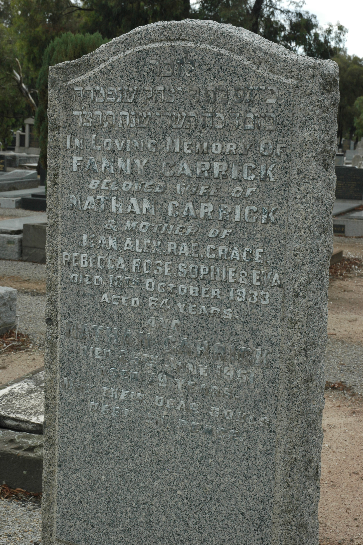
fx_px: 877
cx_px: 180
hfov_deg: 23.4
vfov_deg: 34.5
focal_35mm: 58
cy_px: 271
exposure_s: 1/250
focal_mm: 38
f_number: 8
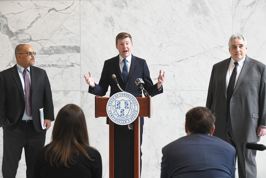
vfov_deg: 13.4
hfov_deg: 20.0
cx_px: 133
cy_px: 89
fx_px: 754
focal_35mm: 102
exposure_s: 1/160
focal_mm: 102
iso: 1600
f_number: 6.3
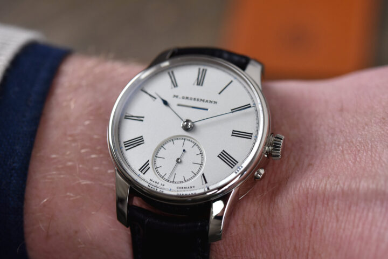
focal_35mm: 60
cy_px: 130
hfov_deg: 33.4
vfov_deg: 22.6
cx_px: 194
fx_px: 647
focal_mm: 60
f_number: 5.6
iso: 2000
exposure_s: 1/500
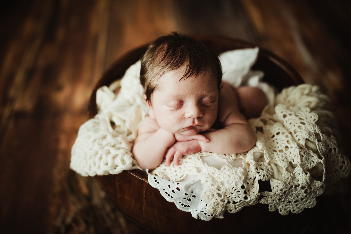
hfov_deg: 54.4
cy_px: 117
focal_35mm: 35
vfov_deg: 37.9
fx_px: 341
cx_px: 176
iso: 320
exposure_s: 1/250
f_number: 1.4
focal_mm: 35
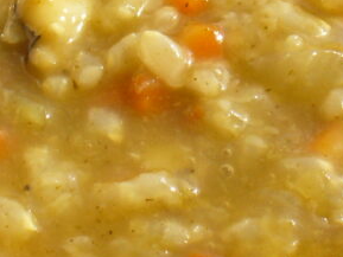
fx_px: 1299
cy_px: -31
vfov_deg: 11.2
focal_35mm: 131
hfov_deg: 15.0
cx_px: 227
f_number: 5.6
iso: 80
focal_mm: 6.1
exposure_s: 1/125
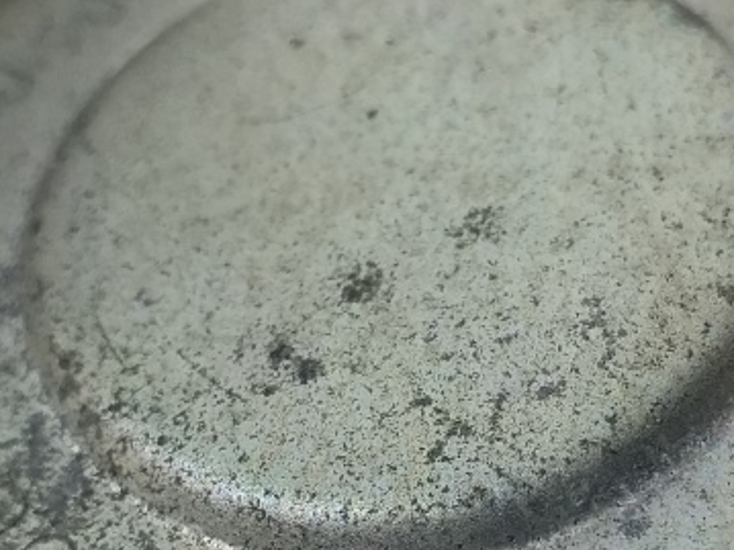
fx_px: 1632
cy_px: 538
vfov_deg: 18.7
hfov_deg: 25.3
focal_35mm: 77
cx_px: 462
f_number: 1.9
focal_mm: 3.6
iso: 200
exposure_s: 1/50
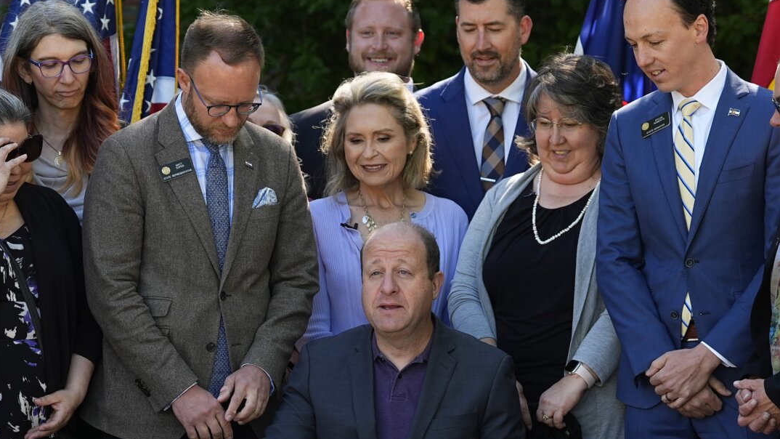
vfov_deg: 7.7
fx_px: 3268
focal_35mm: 158
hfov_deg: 13.6
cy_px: 257
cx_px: 389
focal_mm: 100
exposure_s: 1/500
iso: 400
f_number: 3.2
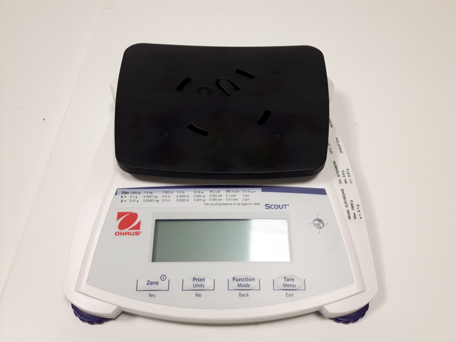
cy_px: 171
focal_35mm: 31
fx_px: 408
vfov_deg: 45.4
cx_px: 228
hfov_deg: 58.4
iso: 64
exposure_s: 1/33
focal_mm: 3.7
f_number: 1.9
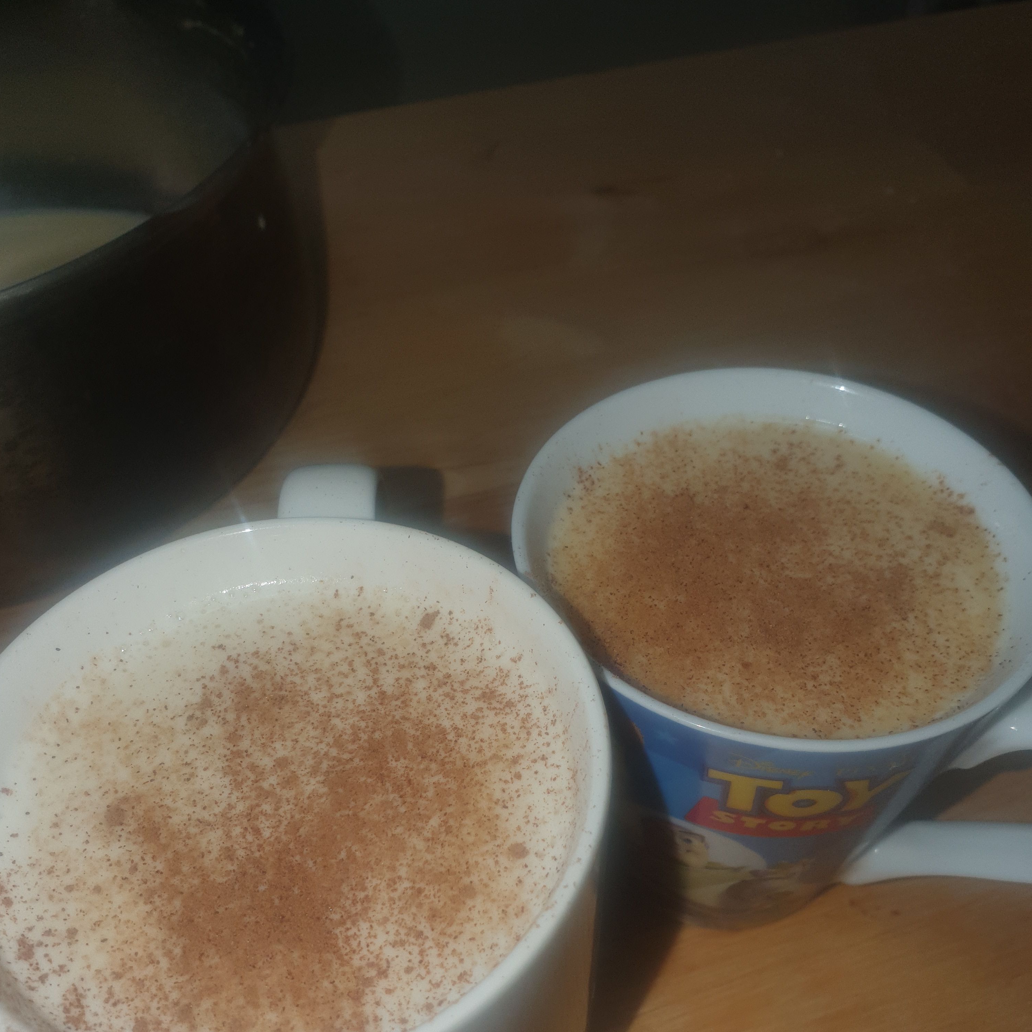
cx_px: 515
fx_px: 1046
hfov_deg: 52.5
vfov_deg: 51.9
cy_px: 656
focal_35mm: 31
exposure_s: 1/259
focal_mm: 4.32
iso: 50
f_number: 2.4
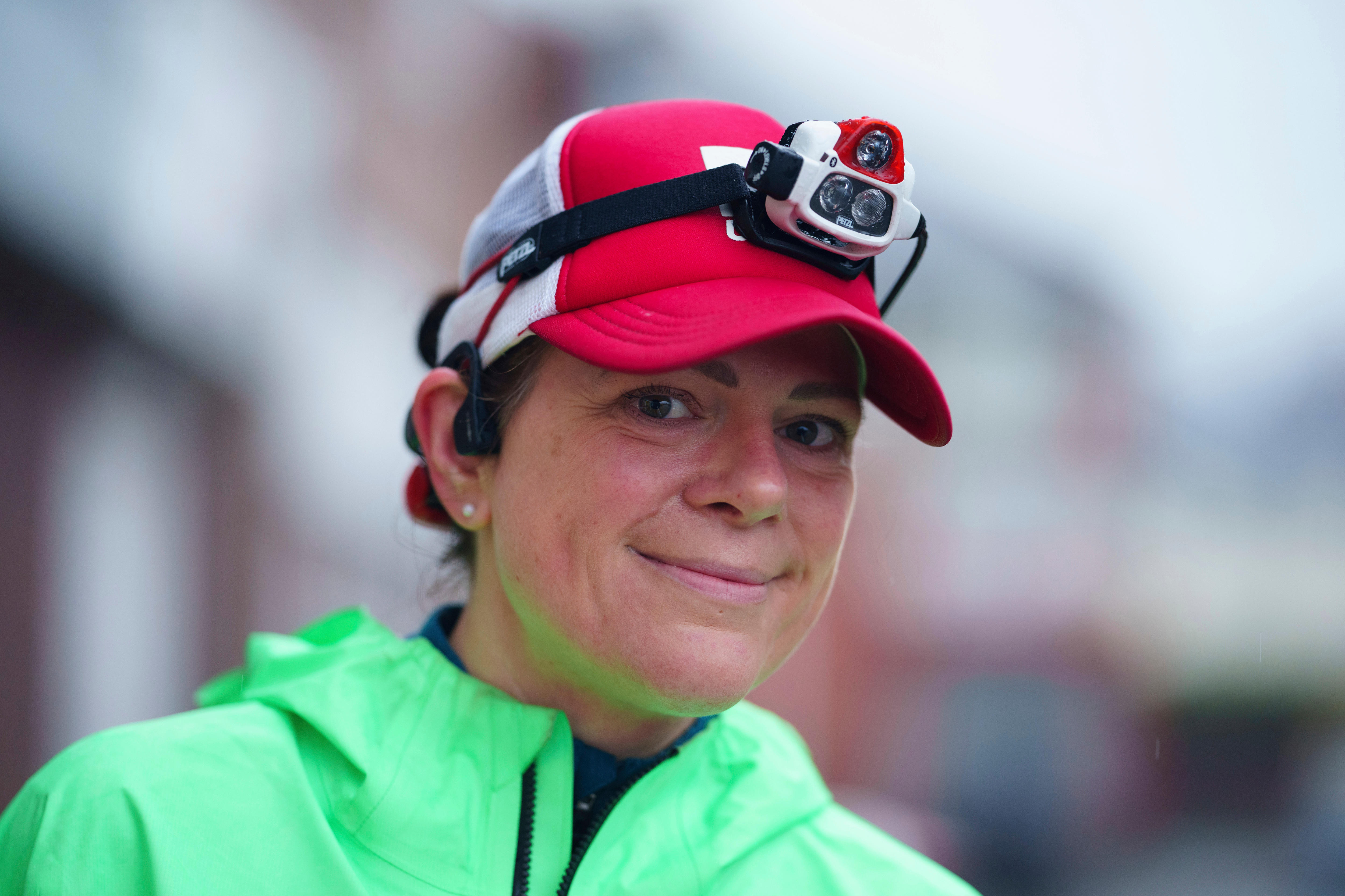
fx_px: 5043
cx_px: 672
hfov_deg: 15.2
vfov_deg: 10.2
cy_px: 448
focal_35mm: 135
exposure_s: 1/400
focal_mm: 135
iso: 1000
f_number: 1.8
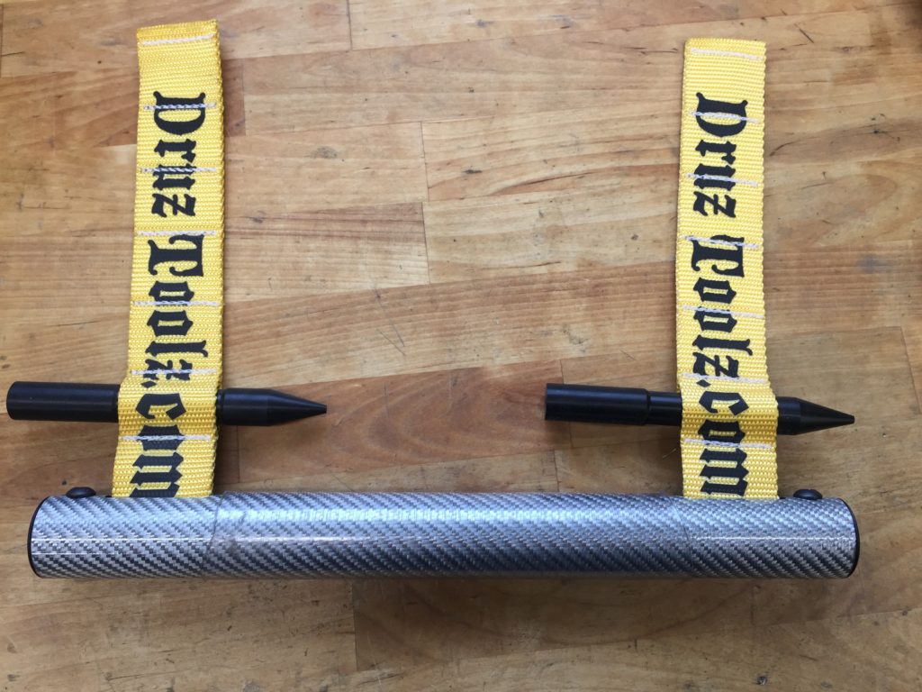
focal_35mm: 29
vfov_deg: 48.2
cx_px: 461
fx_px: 772
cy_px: 346
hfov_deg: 61.7
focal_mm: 4.15
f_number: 2.2
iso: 50
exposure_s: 1/120
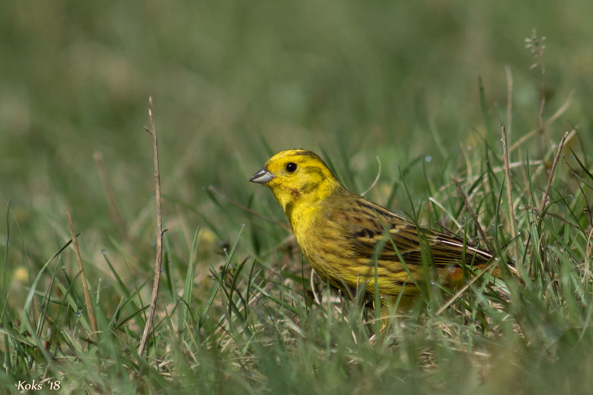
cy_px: 198
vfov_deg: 2.2
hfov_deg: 3.3
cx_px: 296
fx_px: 10377
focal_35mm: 630
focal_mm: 420
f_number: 5
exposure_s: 1/3200
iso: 400
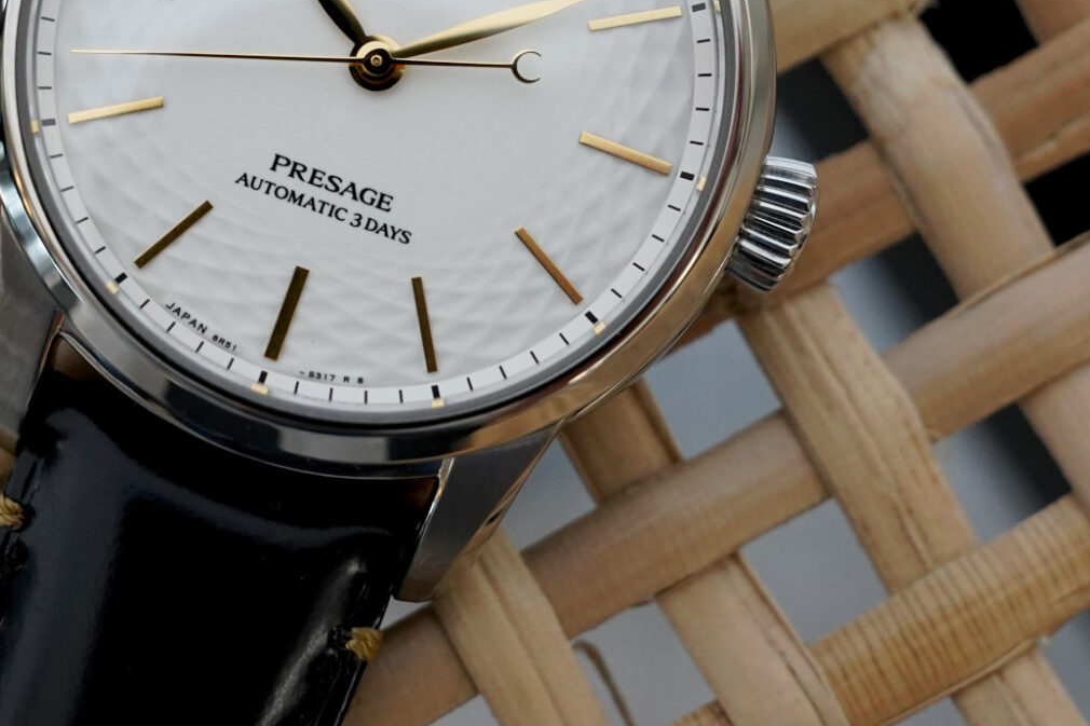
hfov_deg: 28.2
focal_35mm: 71
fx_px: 2149
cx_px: 345
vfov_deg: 19.0
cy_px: 159
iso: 2500
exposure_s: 1/250
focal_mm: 35
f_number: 5.6
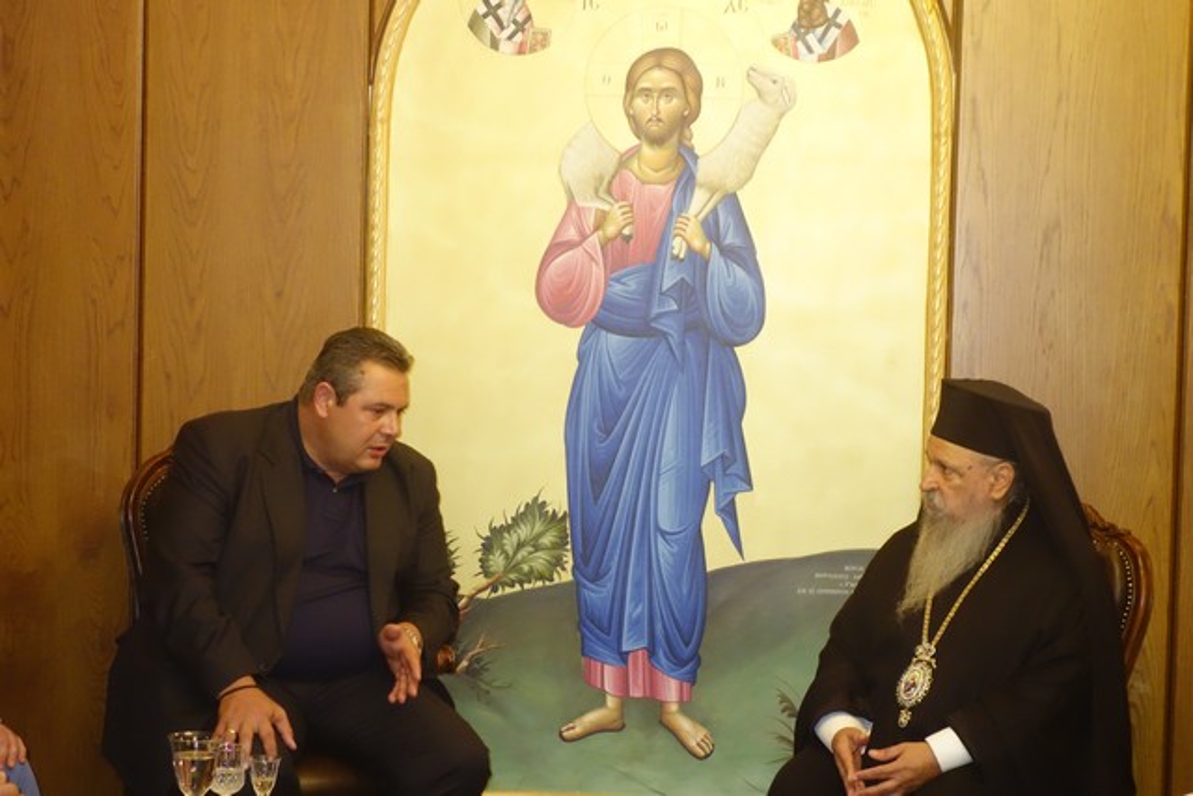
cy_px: 398
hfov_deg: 22.9
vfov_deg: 15.4
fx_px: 2950
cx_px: 596
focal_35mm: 89
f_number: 4.5
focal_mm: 33.2
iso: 1600
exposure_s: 1/40
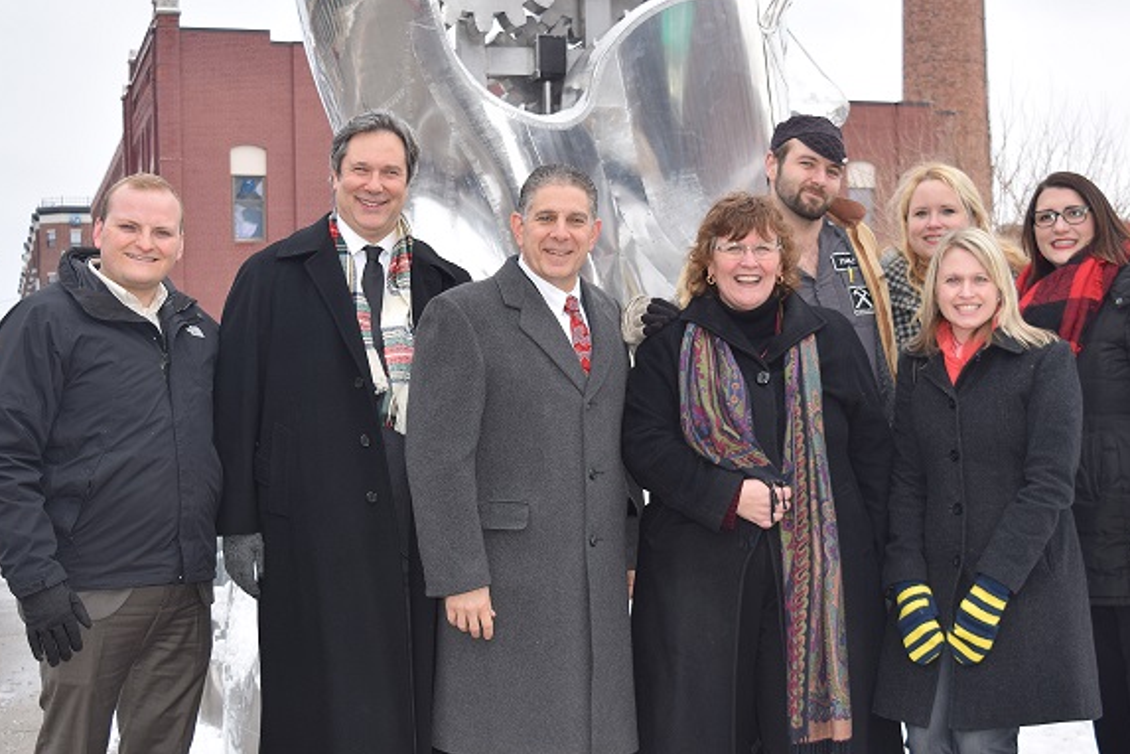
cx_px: 568
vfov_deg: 24.6
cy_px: 411
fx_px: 1726
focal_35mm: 55
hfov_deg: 36.2
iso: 180
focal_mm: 28
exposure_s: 1/125
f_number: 5.6
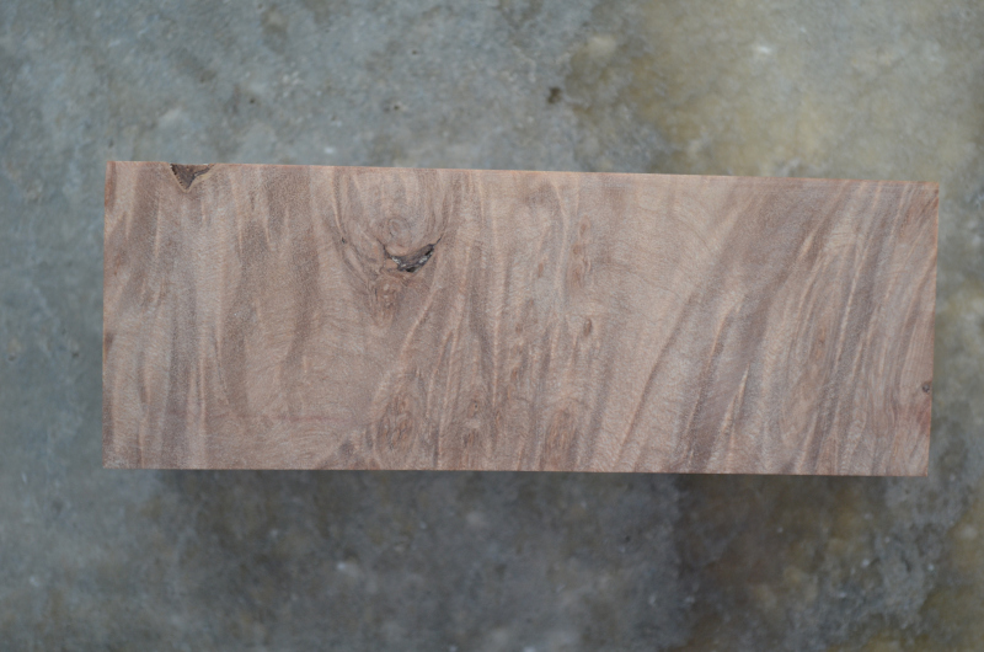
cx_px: 492
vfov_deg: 20.1
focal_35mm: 68
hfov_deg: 29.9
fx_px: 1841
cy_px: 326
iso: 640
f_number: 5.3
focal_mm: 45
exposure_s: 1/60
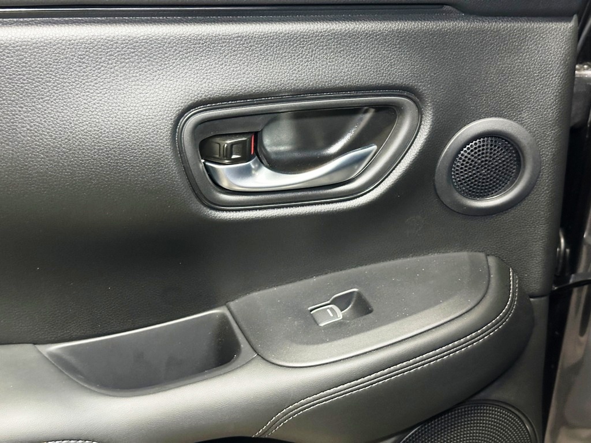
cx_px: 296
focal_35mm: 48
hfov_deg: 39.7
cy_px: 222
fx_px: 820
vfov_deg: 30.3
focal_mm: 6.86
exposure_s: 1/30
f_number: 1.78
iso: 640
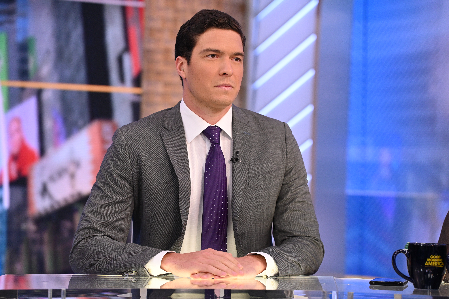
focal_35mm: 165
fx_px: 2057
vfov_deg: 8.3
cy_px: 150
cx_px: 224
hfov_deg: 12.5
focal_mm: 165
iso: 2000
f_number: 5
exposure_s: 1/320
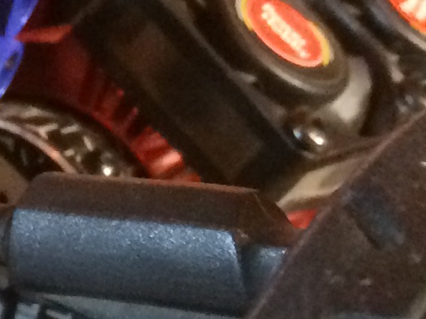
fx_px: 2080
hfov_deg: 10.2
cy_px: 693
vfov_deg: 8.2
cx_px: -588
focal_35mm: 169
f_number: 2.2
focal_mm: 4.15
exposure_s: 1/20
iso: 320
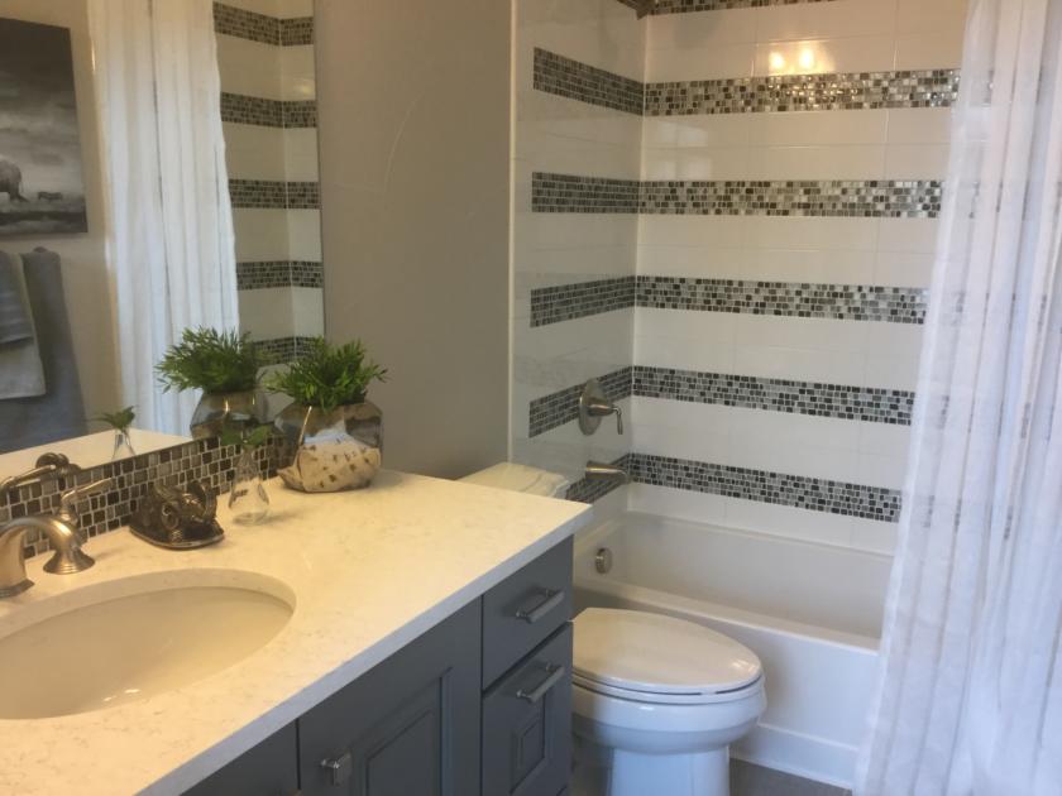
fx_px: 951
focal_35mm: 31
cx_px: 531
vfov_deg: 45.4
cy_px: 398
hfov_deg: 58.4
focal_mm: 3.3
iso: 50
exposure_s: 1/30
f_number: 2.4
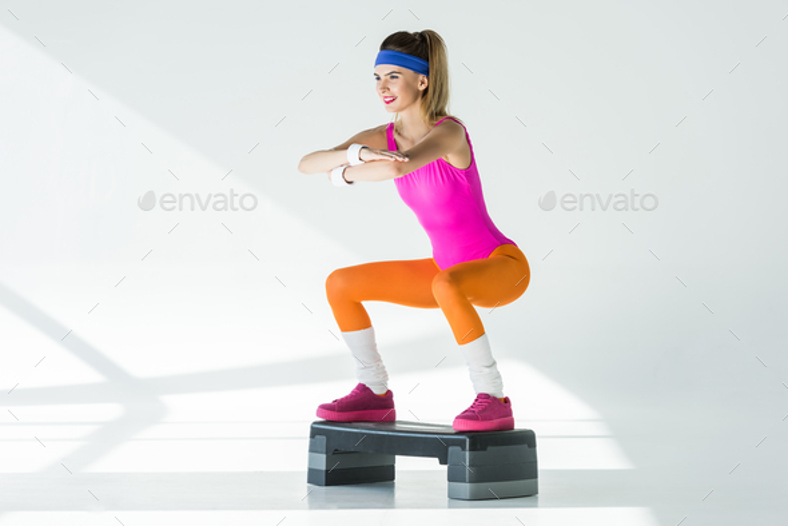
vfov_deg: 10.2
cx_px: 394
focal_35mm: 135
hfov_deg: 15.2
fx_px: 2956
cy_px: 263
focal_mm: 135
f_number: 4.5
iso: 200
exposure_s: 1/400
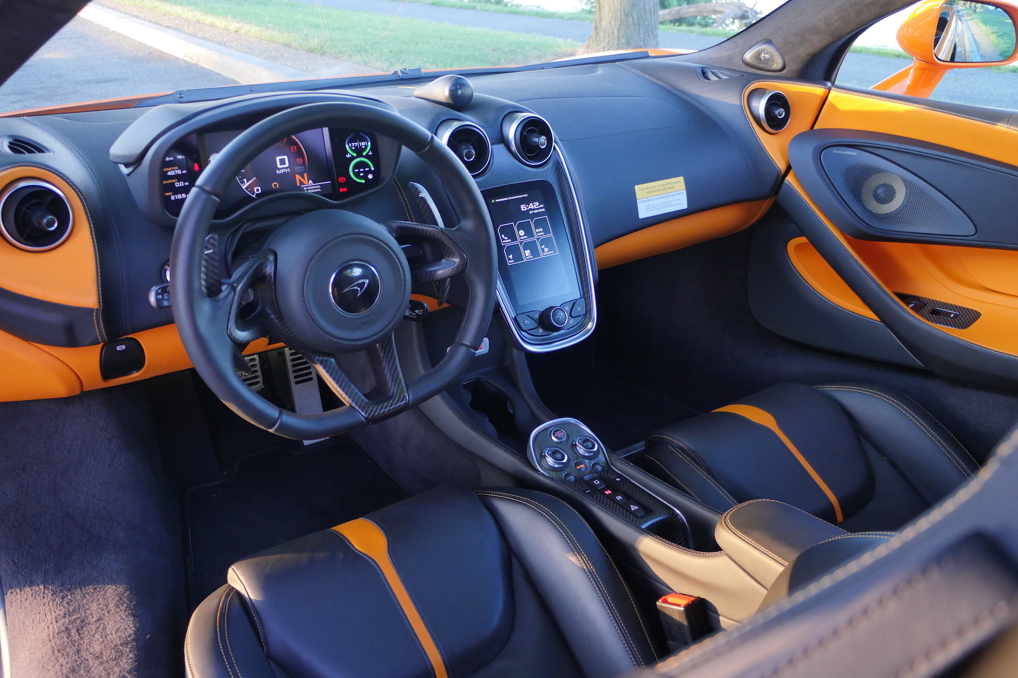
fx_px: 820
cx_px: 509
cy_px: 339
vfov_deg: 45.0
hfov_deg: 63.7
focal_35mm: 29
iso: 800
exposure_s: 1/60
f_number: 3.5
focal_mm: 14
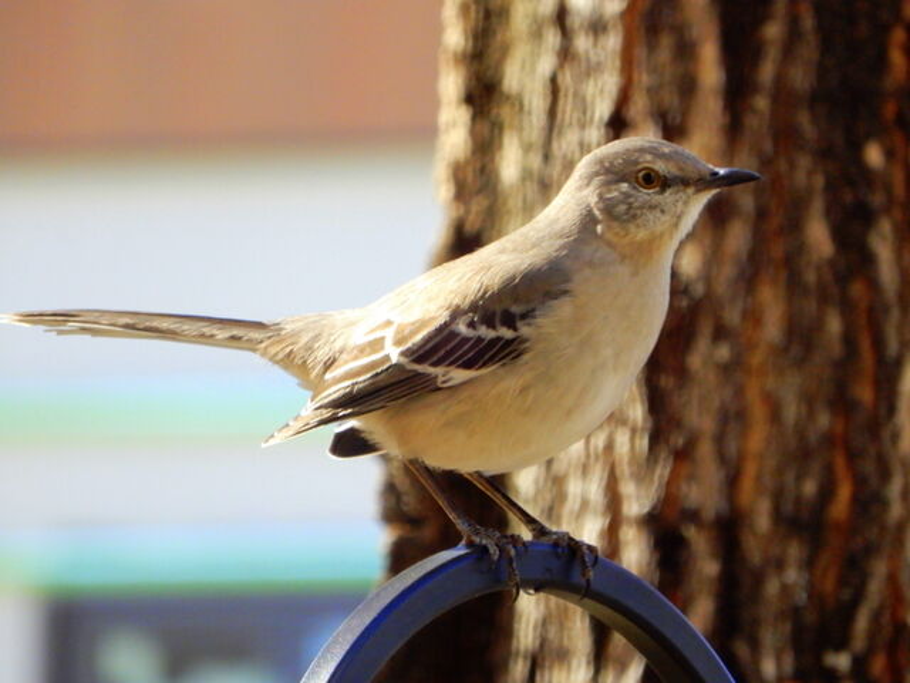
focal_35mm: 720
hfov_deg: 2.8
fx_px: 18928
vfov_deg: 2.1
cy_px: 342
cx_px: 455
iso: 400
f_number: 6.9
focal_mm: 128
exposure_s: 1/200
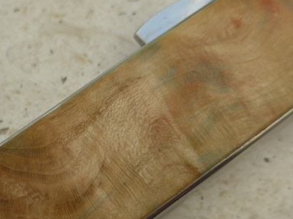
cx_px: 66
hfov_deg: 28.5
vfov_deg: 21.3
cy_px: 212
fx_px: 567
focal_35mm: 67
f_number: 2.8
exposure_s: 1/160
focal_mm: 6
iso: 80
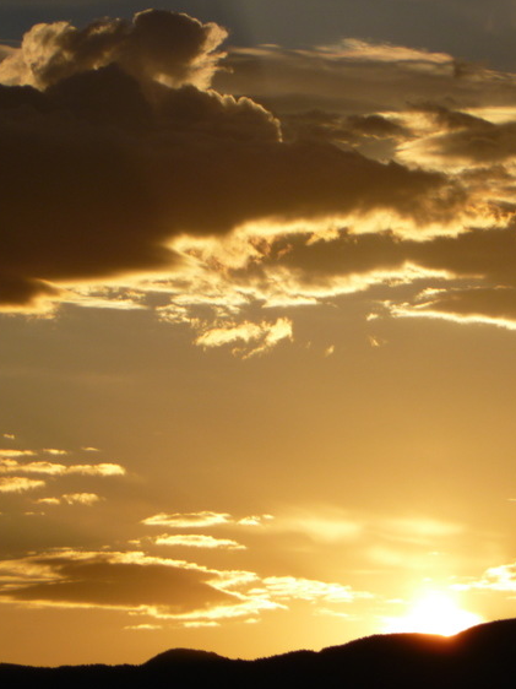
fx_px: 6345
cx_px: 276
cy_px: 325
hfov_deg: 4.7
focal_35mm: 319
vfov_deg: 6.2
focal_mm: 40
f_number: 18
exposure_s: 1/160
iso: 80
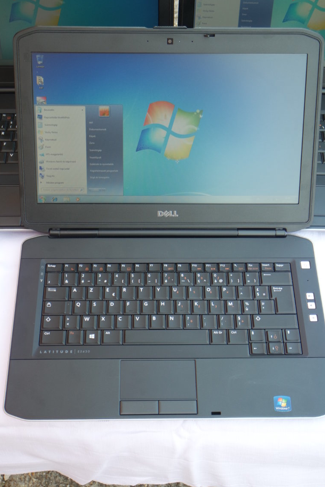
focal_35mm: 57
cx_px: 167
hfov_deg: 23.8
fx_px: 772
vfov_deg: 35.0
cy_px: 233
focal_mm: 20
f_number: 5
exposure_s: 1/60
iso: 200
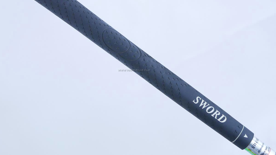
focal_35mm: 58
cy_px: 50
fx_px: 424
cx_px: 134
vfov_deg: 20.6
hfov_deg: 36.0
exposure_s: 1/80
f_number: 4.5
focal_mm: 25
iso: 1600
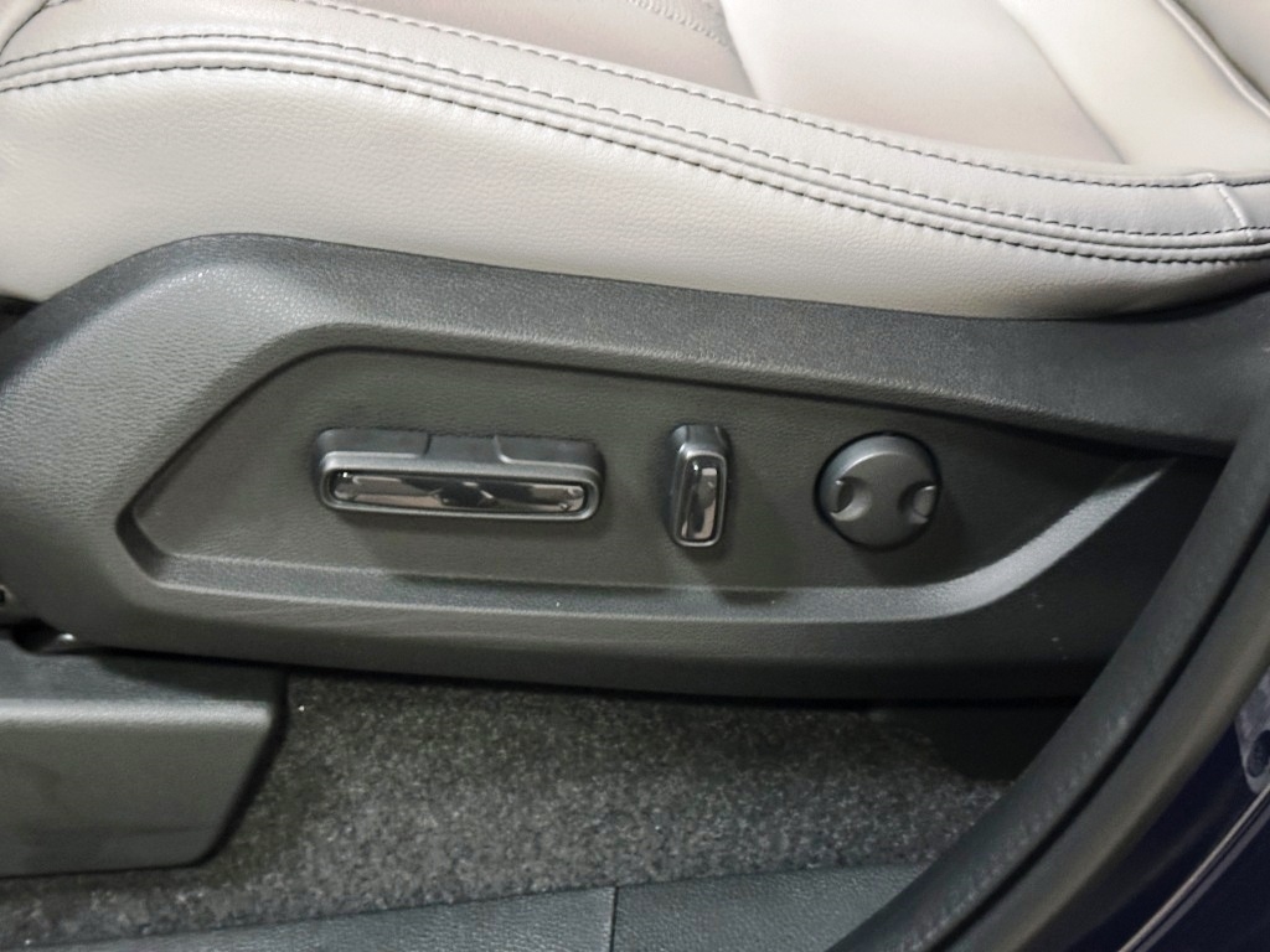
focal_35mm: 48
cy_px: 476
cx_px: 635
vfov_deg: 30.3
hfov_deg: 39.7
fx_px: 1761
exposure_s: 1/20
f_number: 1.78
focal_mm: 6.86
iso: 640
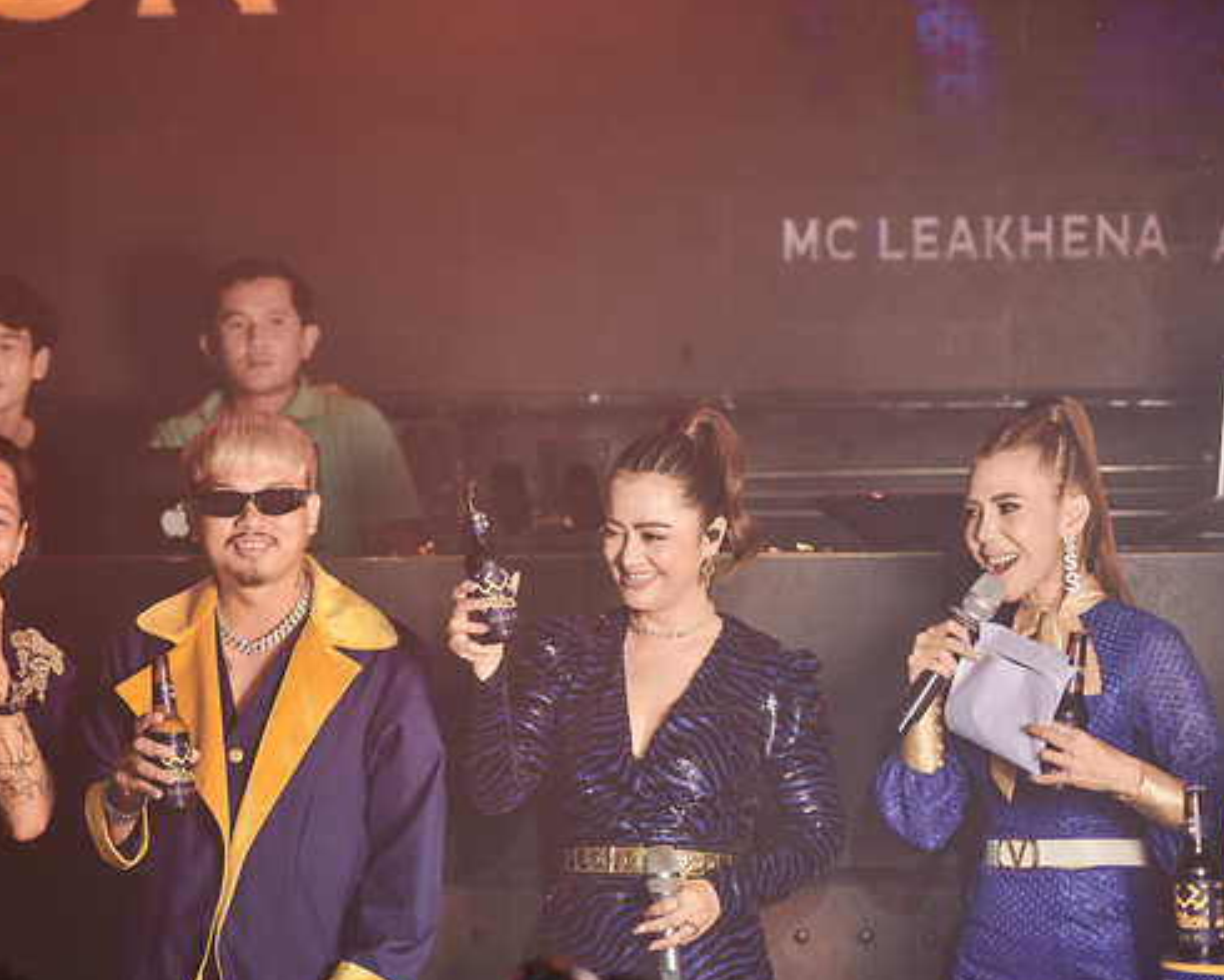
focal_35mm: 122
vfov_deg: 12.6
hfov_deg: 15.7
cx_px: 315
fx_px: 4420
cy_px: 539
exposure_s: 1/200
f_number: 1.8
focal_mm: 85
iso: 125
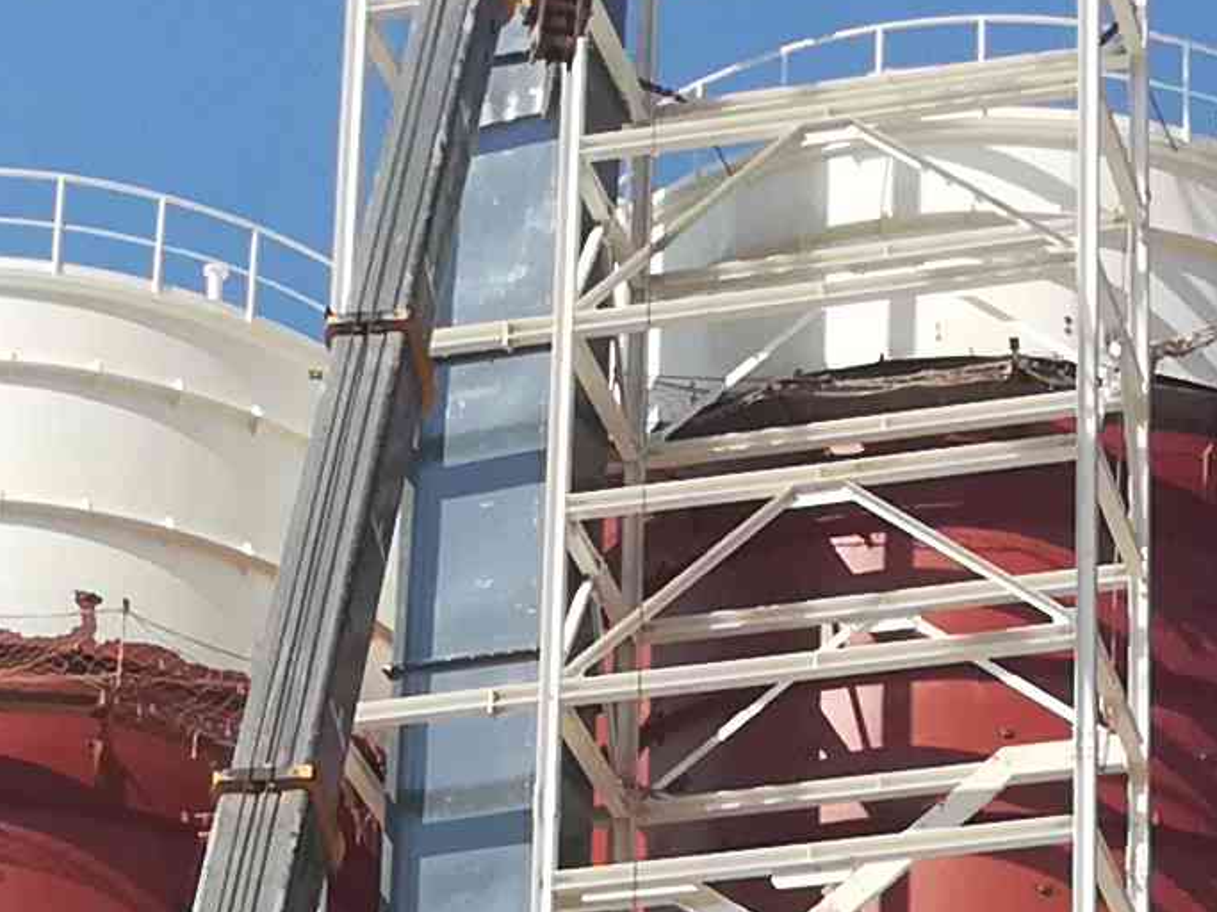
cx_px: 1135
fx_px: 5308
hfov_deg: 13.0
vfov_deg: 9.2
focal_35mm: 151
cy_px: 1829
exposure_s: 1/994
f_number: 2.2
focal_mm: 3.83
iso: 50
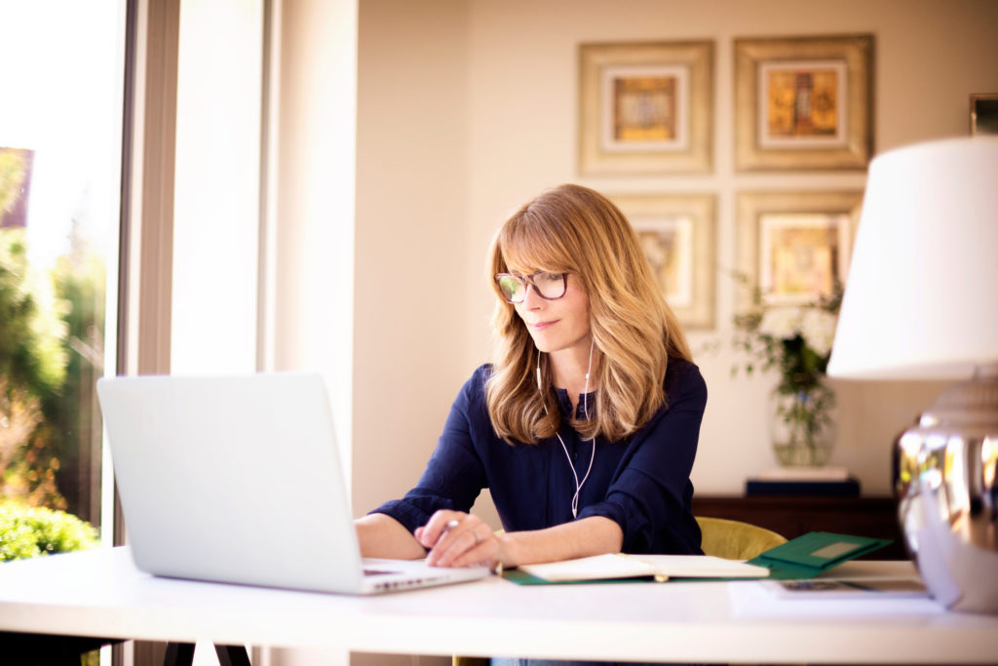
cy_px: 333
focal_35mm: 50
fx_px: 1386
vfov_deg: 27.0
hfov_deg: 39.6
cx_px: 499
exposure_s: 1/800
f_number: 1.6
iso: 320
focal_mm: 50
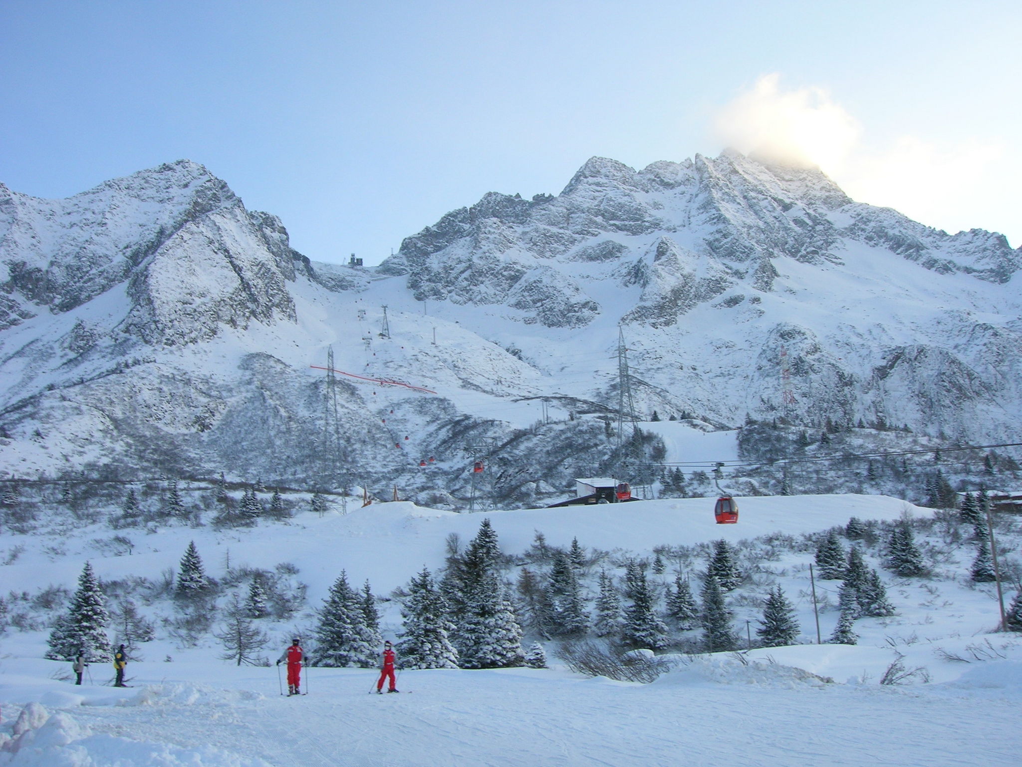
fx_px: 1004
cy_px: 384
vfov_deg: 41.8
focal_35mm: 34
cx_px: 511
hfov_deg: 54.0
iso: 50
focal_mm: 5.7
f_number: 4.9
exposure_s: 1/85
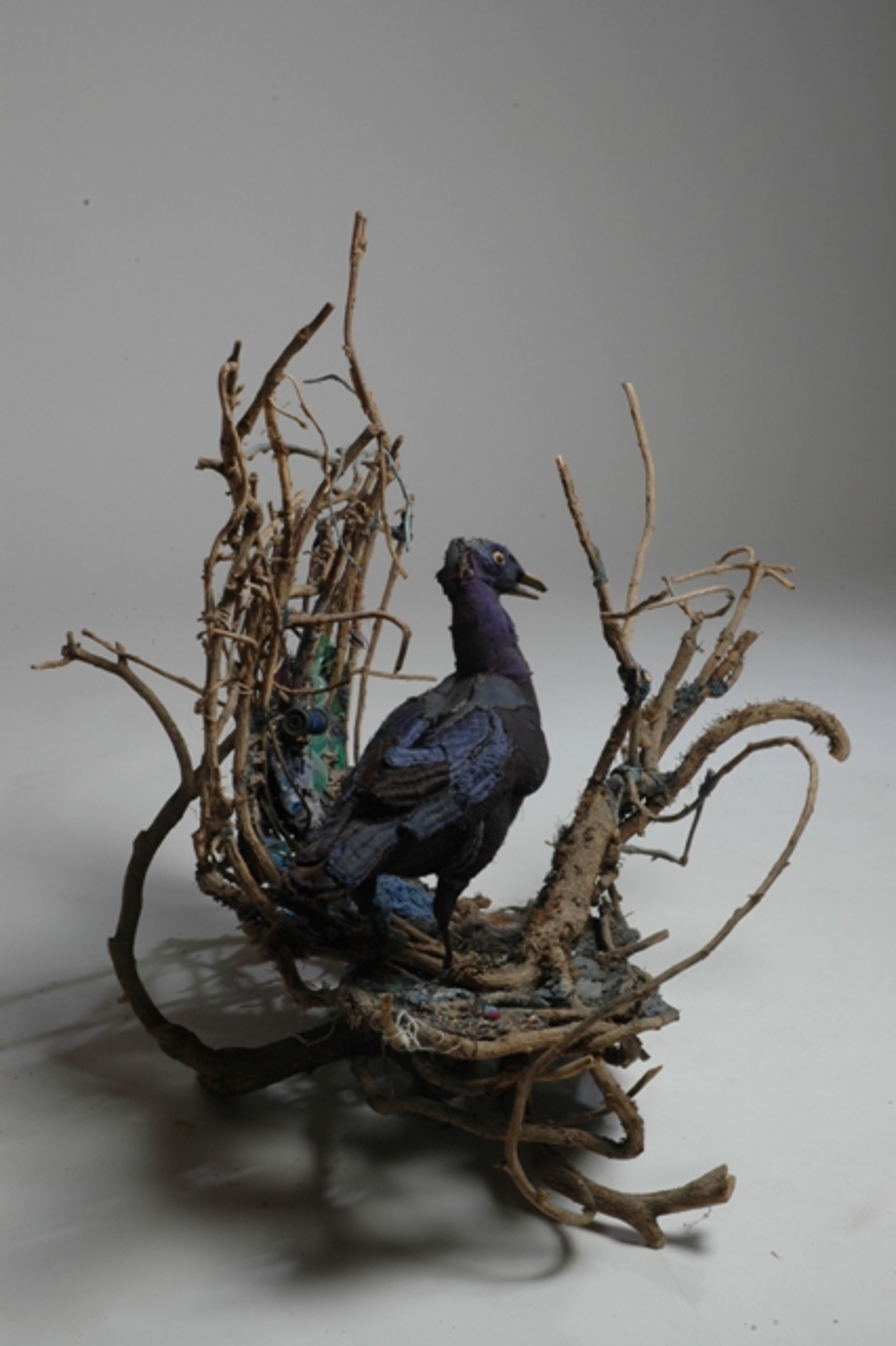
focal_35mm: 72
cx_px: 448
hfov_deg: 18.9
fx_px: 2691
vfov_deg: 28.1
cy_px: 673
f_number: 25
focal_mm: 48
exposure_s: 1/500
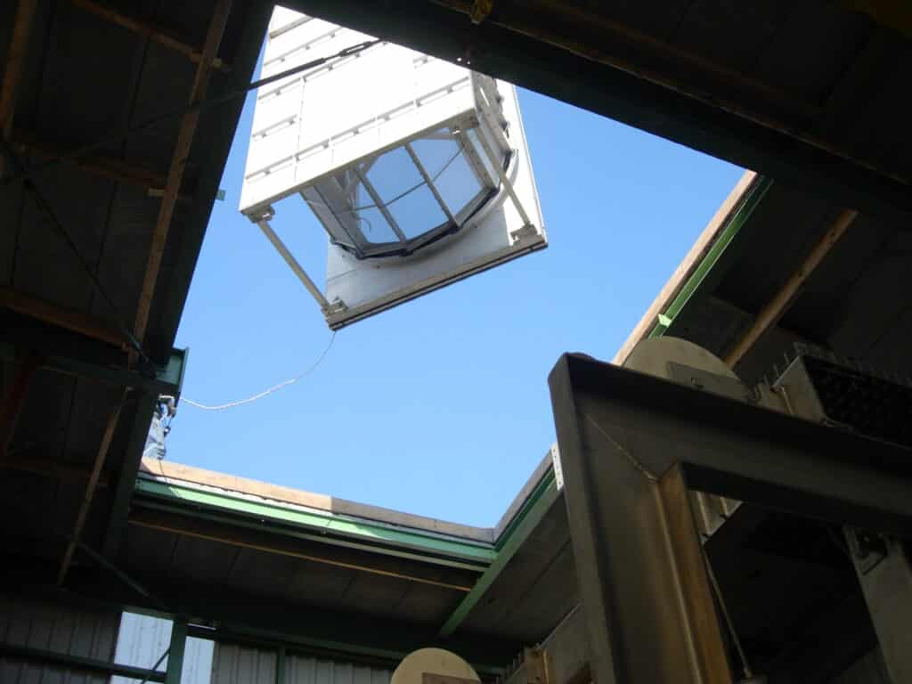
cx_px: 456
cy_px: 342
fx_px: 1001
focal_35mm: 38
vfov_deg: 37.7
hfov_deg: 49.0
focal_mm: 7.8
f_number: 2.8
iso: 64
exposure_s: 1/527
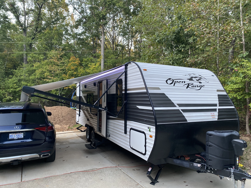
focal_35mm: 26
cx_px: 126
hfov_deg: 67.3
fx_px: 189
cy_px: 94
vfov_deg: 53.1
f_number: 1.8
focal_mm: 4.25
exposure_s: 1/60
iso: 160
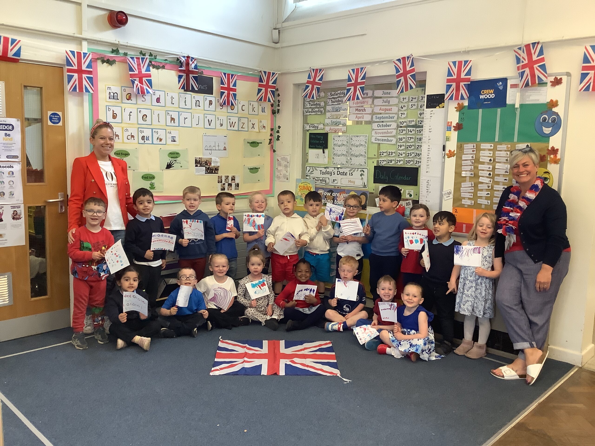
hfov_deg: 58.4
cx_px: 298
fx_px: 533
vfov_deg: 45.4
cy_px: 223
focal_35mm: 31
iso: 200
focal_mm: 3.3
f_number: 2.4
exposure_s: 1/50
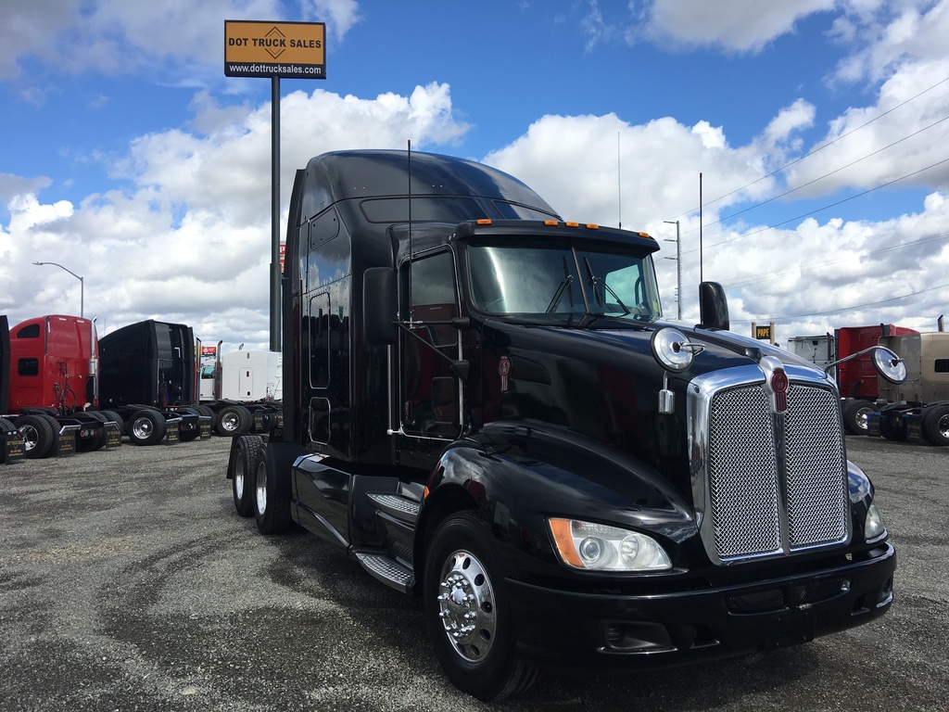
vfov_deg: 48.2
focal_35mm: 29
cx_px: 474
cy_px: 356
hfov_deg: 61.7
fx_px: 795
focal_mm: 4.15
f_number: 2.2
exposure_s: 1/1508
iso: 25
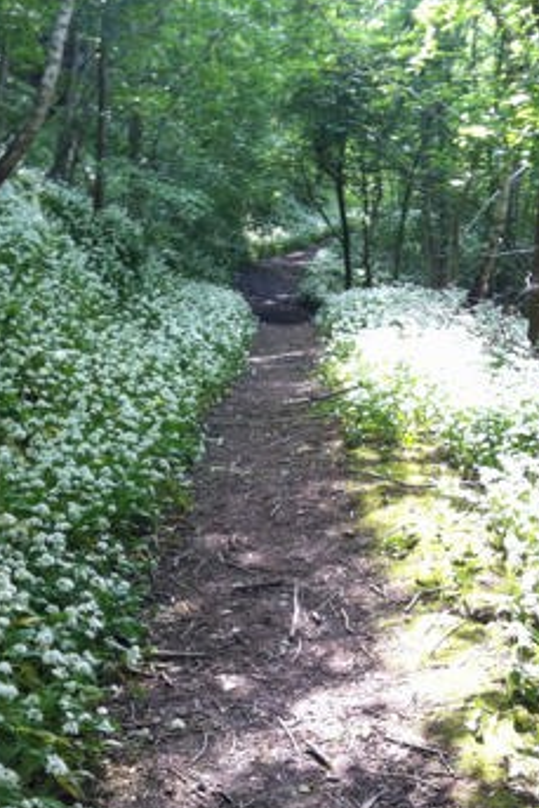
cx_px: 279
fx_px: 1234
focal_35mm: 55
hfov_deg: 24.6
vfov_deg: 36.2
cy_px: 429
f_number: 2.8
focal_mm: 3.85
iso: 80
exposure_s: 1/33
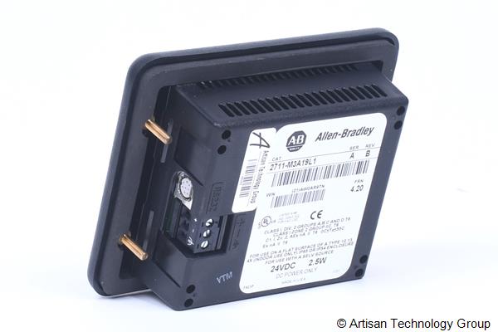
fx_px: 927
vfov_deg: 20.3
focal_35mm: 67
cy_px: 166
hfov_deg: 30.1
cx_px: 249
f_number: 14
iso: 200
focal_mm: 45
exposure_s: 1/200
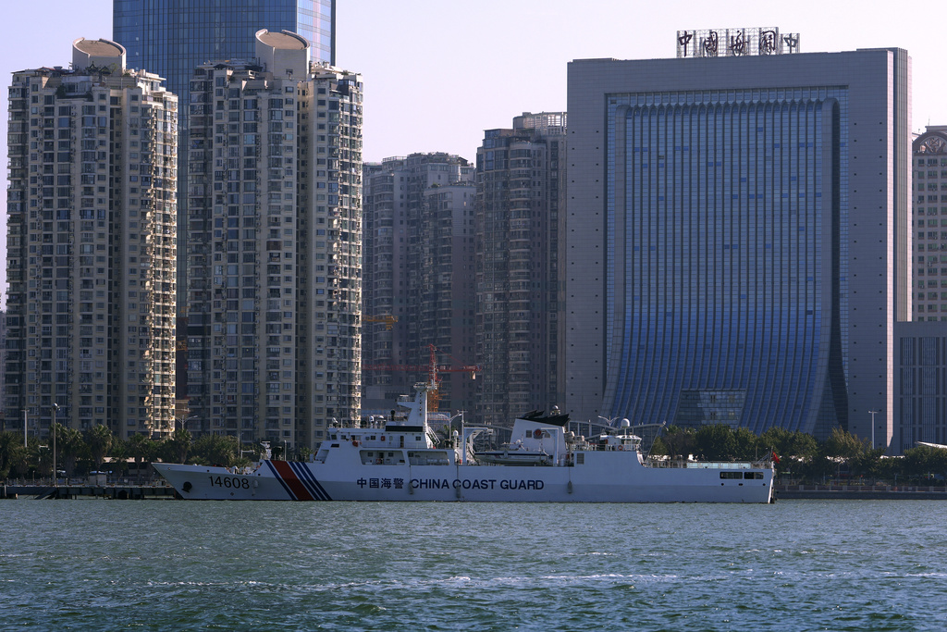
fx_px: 3815
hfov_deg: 14.2
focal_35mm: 145
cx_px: 474
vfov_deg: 9.5
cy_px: 316
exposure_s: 1/800
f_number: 4.5
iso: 50
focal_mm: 97
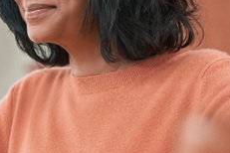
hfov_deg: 9.2
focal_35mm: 221
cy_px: 85
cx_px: -38
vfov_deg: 6.2
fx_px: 1412
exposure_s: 1/200
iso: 1600
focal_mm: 85
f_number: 3.2
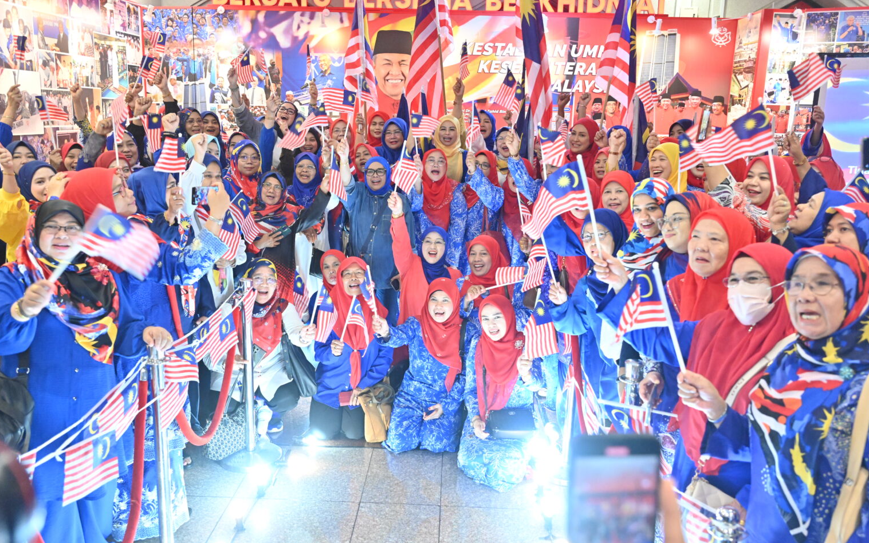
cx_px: 435
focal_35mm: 32
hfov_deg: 59.7
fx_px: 758
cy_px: 277
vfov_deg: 39.4
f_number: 4
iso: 5000
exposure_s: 1/125
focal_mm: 31
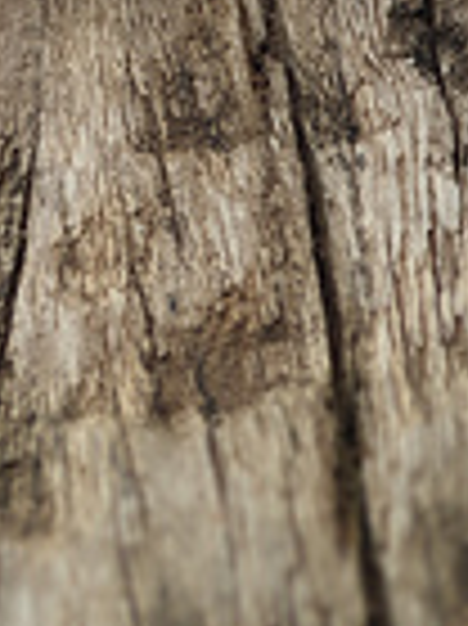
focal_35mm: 187
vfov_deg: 10.2
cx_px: -74
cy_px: -378
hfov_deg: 7.9
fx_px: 3376
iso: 100
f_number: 2.4
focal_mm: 6
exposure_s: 1/131
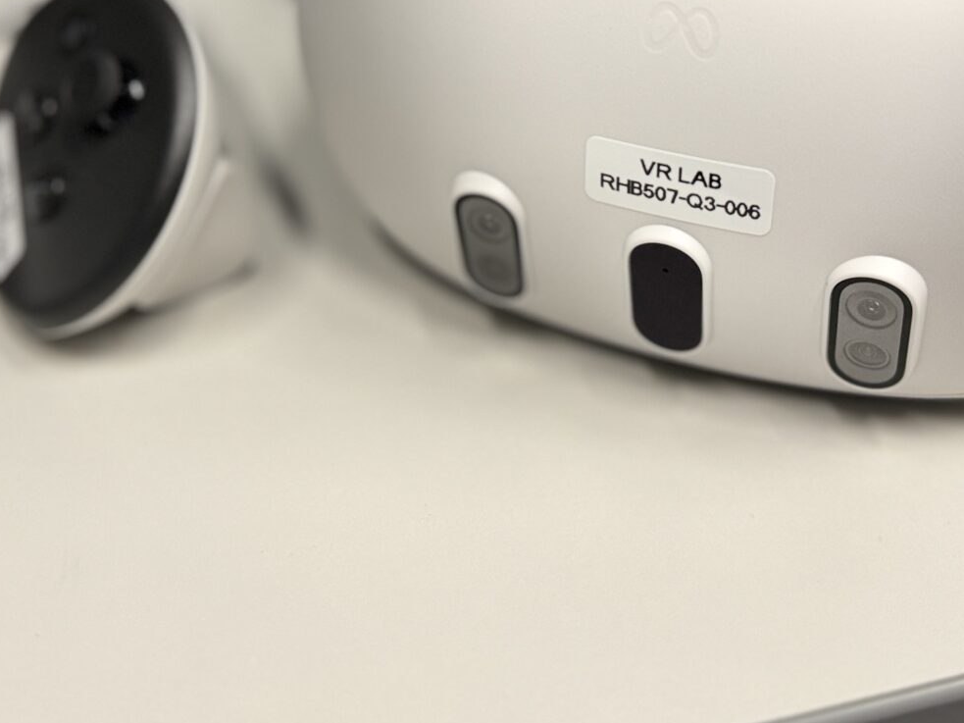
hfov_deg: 38.2
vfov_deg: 27.8
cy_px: 39
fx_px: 1392
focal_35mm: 50
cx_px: 495
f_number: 1.78
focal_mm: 6.86
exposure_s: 1/50
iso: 250
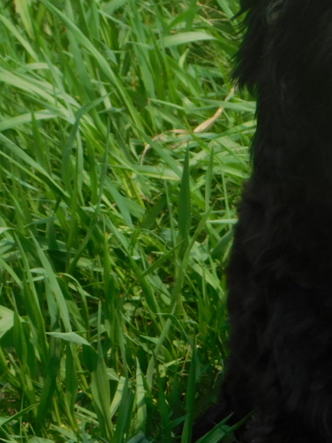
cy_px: 237
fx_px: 2917
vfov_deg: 8.7
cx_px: 313
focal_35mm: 228
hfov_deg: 6.5
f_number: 4.5
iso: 125
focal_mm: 16.1
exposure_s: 1/500
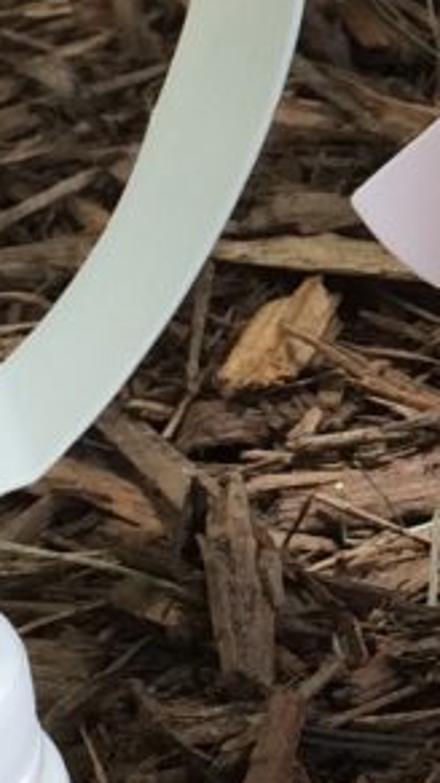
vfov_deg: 12.8
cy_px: 3
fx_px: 3447
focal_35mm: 166
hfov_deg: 7.0
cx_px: 934
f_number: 2.2
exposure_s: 1/227
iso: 32
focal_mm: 4.15
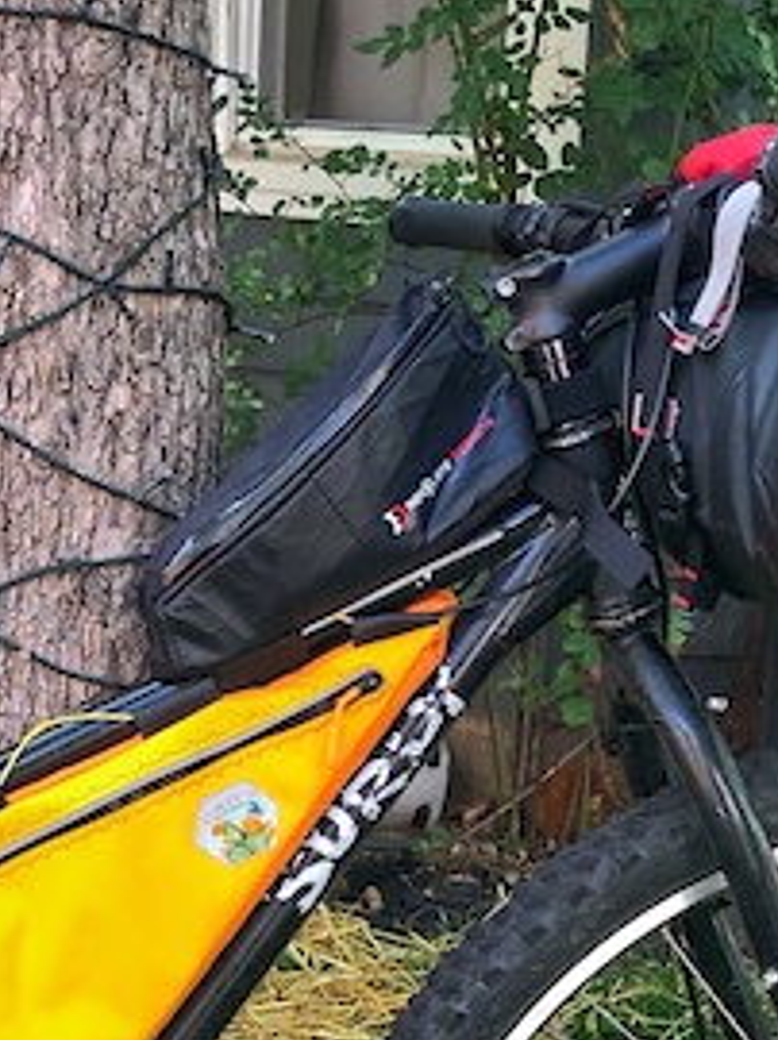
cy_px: 998
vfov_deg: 22.8
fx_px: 2491
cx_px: -23
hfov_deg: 17.3
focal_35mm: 83
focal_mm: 3.99
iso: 25
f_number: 1.8
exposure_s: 1/40
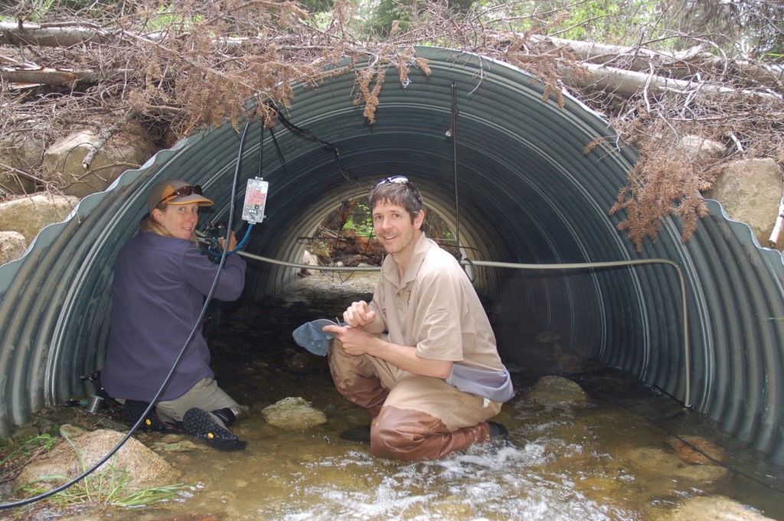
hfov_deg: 57.3
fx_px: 718
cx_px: 392
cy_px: 260
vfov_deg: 39.9
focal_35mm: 33
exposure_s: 1/60
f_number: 3.8
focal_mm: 22
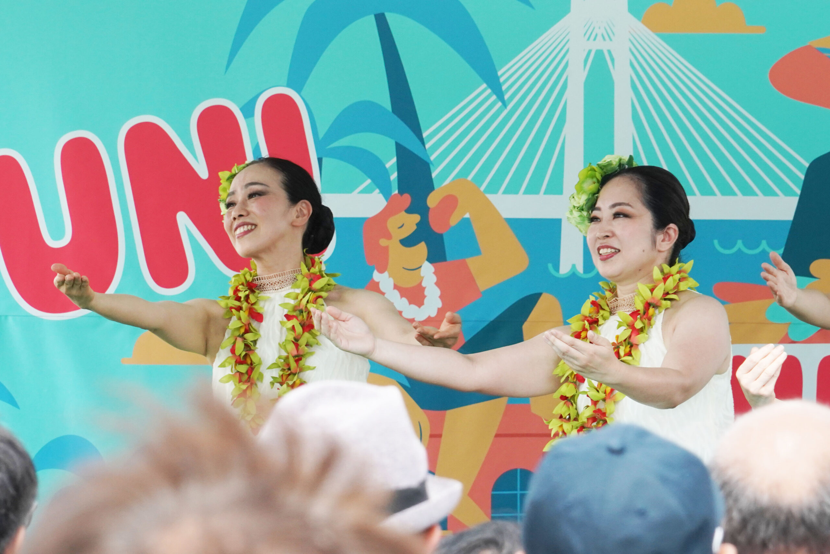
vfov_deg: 3.8
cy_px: 277
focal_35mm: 360
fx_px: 8300
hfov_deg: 5.7
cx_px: 415
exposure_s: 1/400
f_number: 16
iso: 1600
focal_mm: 240
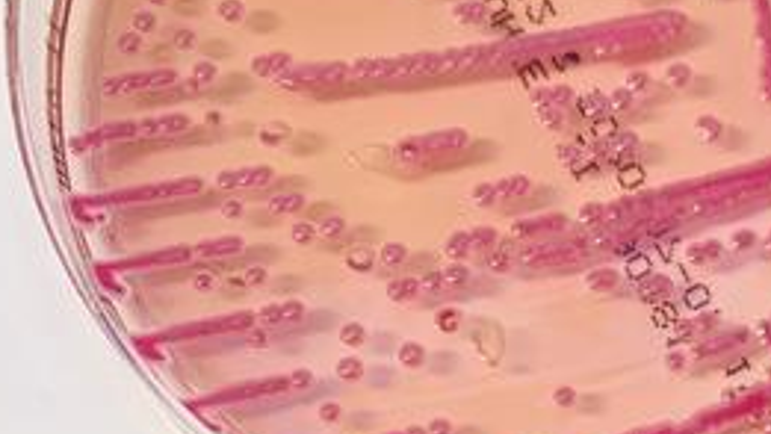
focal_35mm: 76
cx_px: 737
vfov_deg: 14.5
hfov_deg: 26.6
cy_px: 709
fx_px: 1554
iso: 25
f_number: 1.8
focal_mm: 4.25
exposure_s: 1/100
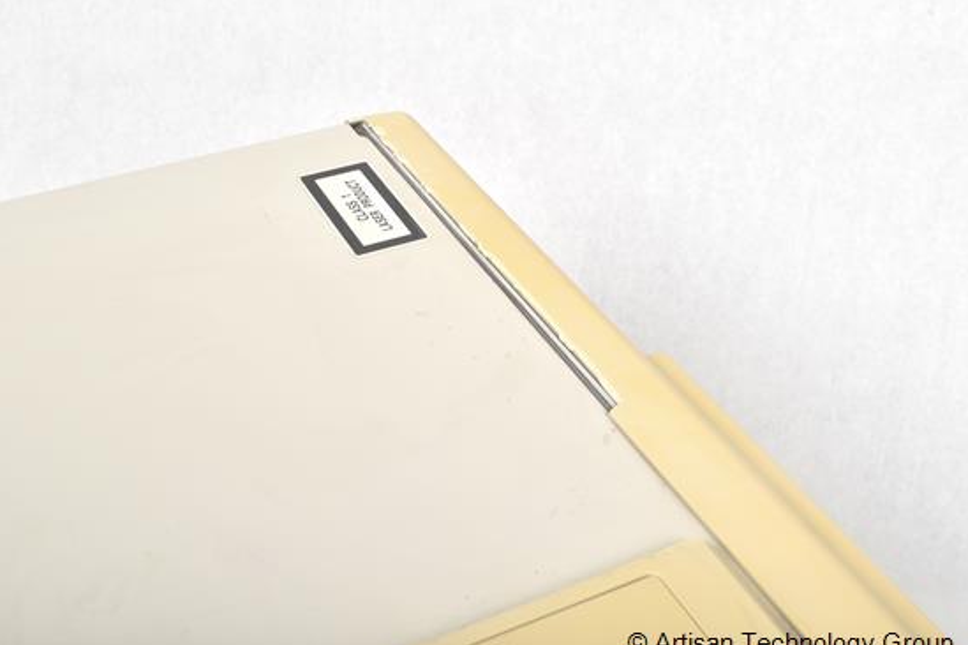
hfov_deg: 41.4
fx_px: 1278
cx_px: 441
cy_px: 308
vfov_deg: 28.3
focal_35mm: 48
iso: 200
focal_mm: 29
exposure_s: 1/200
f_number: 20
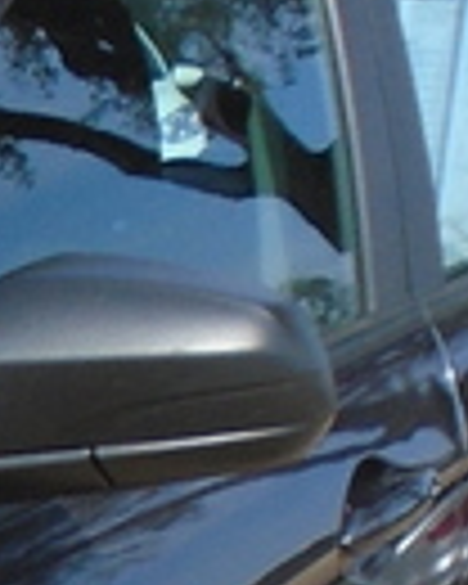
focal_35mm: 187
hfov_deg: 7.4
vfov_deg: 9.6
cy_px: 1156
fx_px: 3238
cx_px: -860
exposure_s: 1/800
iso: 100
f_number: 3.2
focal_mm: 4.6
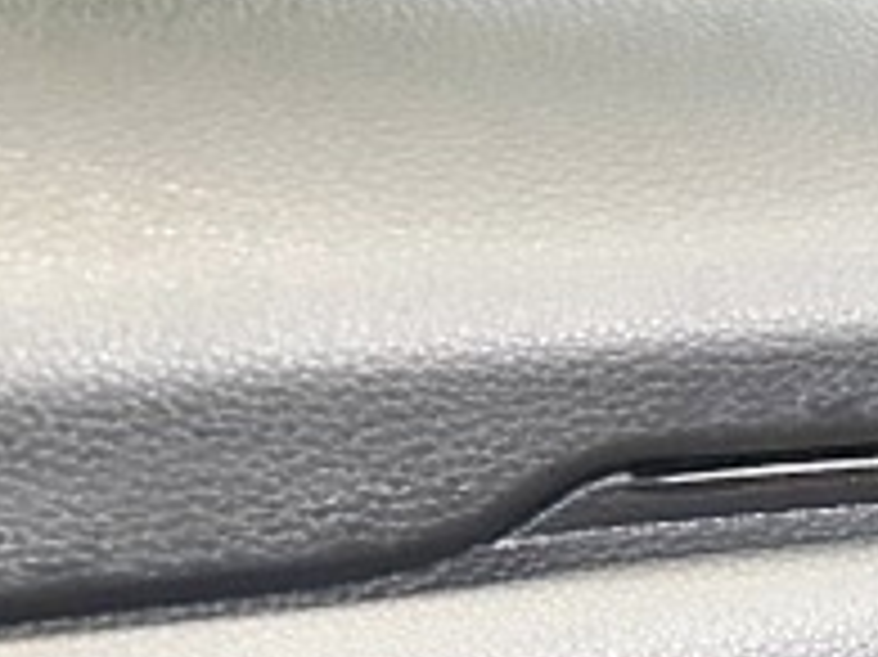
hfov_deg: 12.7
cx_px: 1986
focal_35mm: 126
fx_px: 3194
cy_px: 1516
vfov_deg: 10.3
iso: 800
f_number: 1.78
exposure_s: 1/40
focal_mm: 6.86
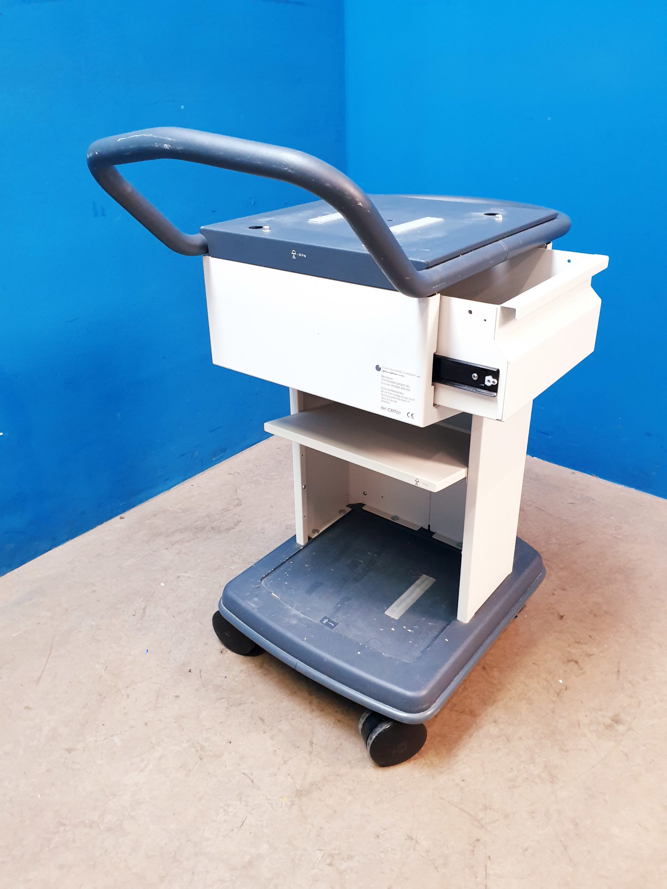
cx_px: 334
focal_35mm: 26
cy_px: 444
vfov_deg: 67.3
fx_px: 668
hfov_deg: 53.1
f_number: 2.4
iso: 320
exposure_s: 1/33
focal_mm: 4.3
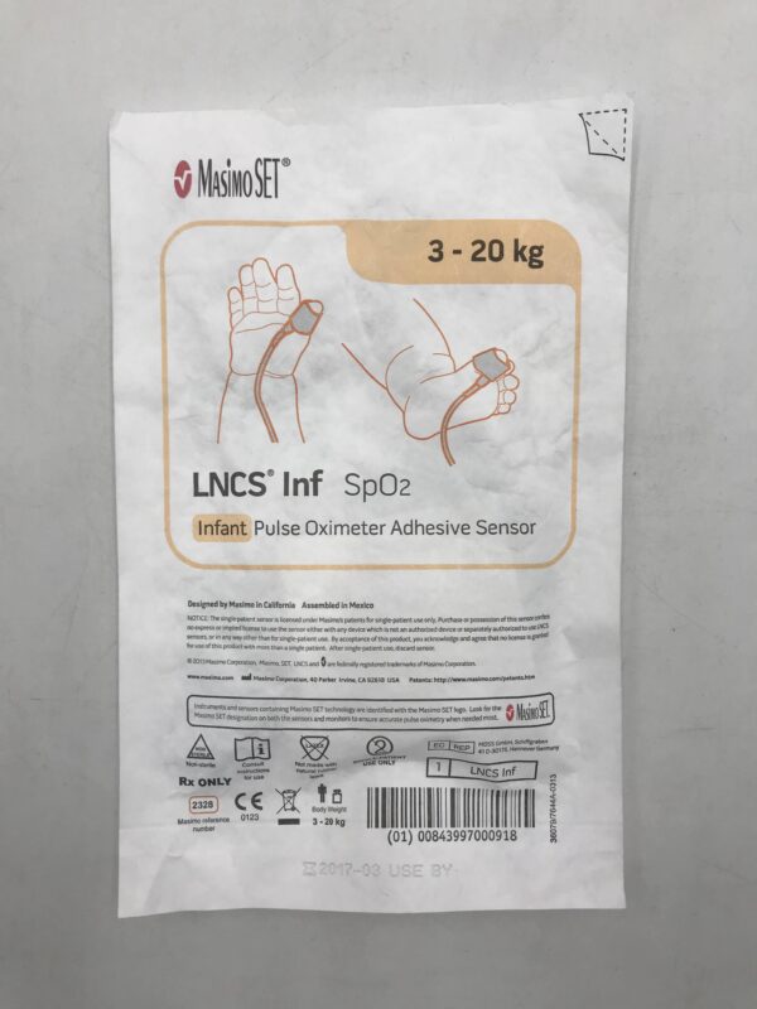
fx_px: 816
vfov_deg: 63.4
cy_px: 504
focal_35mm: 28
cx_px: 378
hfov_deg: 49.7
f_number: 1.8
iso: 20
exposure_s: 1/120
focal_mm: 3.99
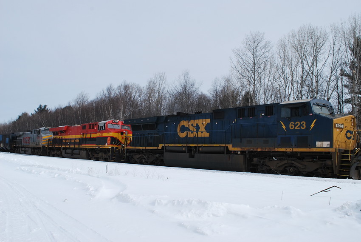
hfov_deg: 57.2
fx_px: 331
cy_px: 121
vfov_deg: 40.1
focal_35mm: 33
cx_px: 180
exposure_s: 1/250
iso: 125
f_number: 10
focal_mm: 22
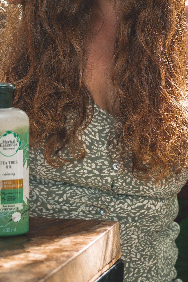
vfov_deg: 10.6
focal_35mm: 192
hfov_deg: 7.2
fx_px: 1503
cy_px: -15
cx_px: 62
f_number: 2.8
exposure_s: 1/200
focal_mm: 53
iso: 200
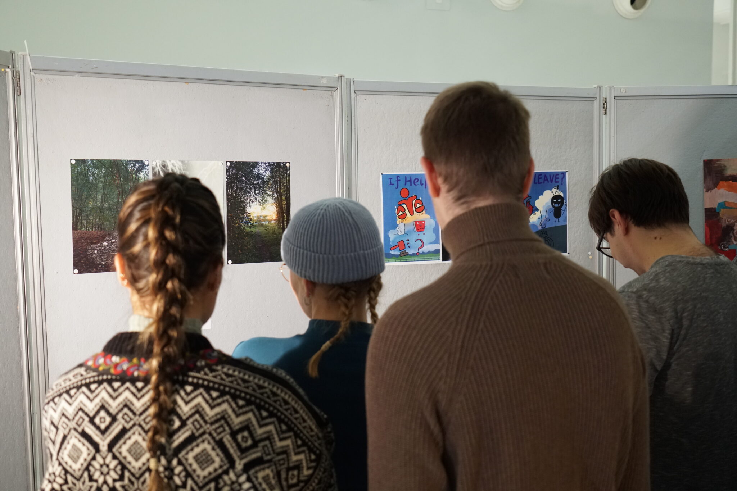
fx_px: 829
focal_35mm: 40
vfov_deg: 33.0
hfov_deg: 47.9
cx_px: 368
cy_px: 246
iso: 1600
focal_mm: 27
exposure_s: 1/60
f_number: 2.8
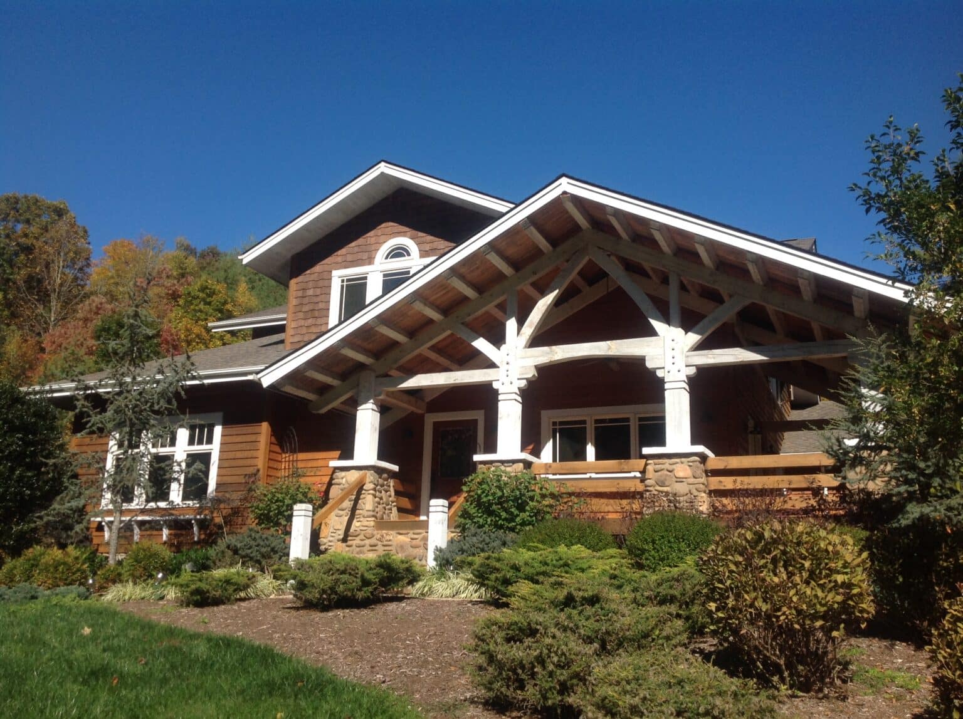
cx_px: 482
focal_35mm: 35
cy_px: 360
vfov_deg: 40.6
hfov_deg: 52.7
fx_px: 972
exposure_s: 1/1779
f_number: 2.4
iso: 50
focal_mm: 4.28
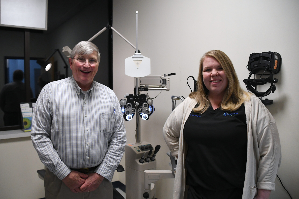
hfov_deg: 10.2
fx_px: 1682
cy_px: 100
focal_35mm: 202
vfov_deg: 6.8
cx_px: 150
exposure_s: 1/200
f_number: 6.3
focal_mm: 135
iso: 1800
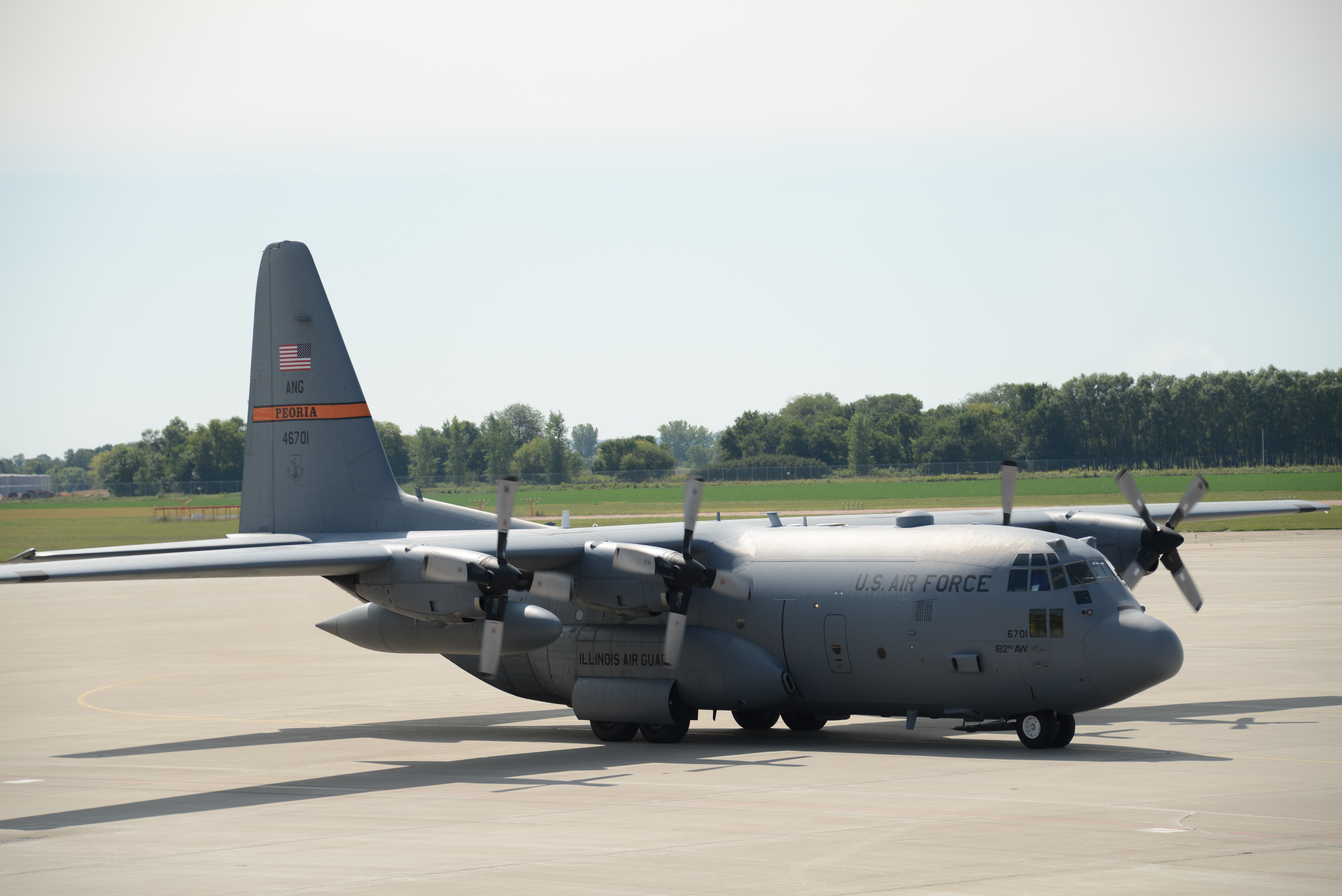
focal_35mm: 125
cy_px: 448
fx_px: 4661
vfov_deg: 11.0
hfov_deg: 16.4
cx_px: 671
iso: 200
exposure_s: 1/1000
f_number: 5.6
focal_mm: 125
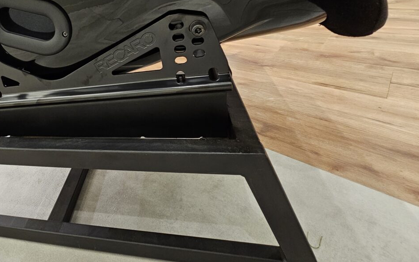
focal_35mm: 21
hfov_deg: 75.9
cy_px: 58
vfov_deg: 54.0
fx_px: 240
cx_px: 102
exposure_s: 1/60
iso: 320
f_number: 2.2
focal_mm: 2.2
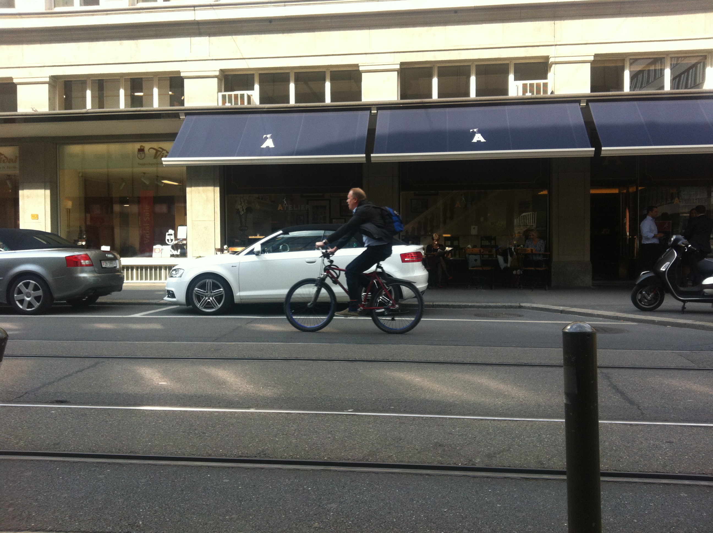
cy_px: 266
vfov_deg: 40.6
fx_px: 720
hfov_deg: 52.7
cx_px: 356
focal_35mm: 35
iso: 80
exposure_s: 1/265
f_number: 2.8
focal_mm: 3.85
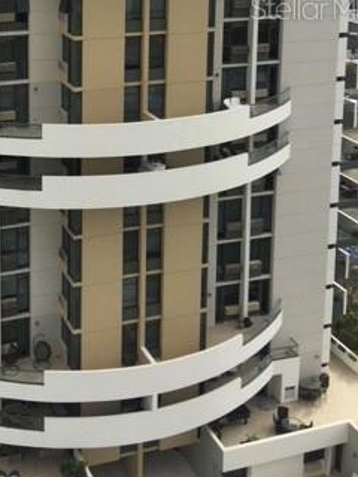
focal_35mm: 58
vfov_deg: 31.0
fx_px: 800
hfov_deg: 24.5
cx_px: 33
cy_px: 7
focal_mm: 4.15
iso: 25
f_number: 2.2
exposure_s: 1/999
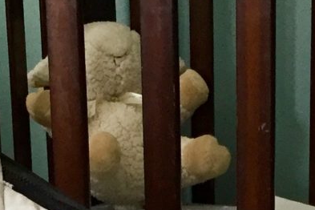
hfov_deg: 12.9
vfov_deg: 8.3
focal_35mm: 157
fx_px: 1374
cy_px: 426
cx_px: 329
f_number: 2.2
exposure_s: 1/30
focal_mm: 4.15
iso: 40
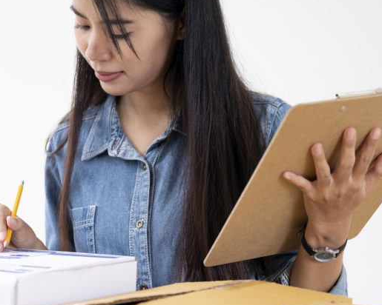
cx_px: 135
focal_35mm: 99
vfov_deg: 15.5
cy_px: 172
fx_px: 1119
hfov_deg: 19.3
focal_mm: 35
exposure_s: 1/80
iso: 320
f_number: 2
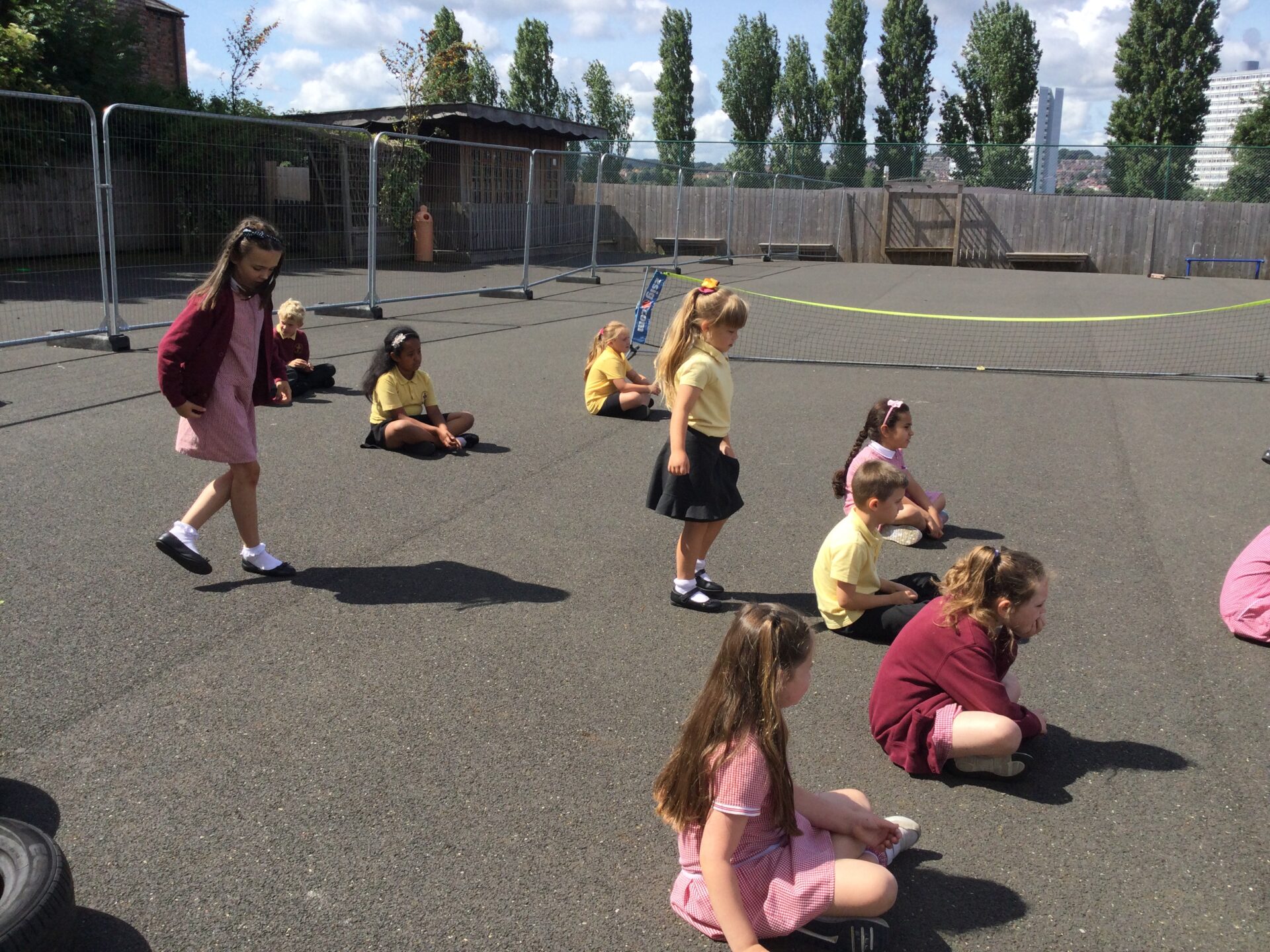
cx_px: 635
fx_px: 1137
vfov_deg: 45.4
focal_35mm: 31
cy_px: 476
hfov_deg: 58.4
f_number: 2.4
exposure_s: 1/1199
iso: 25
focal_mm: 3.3
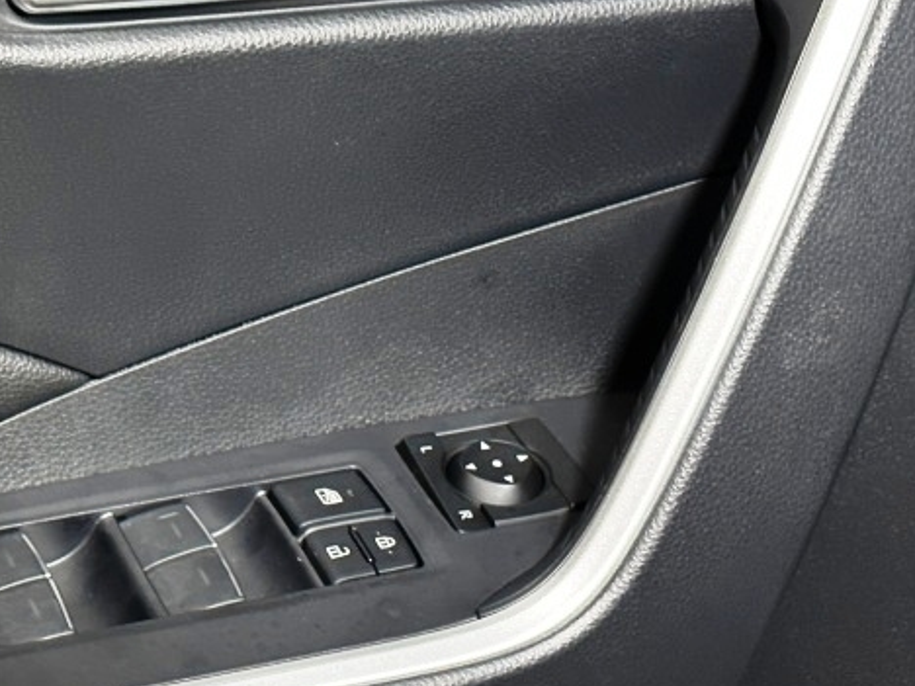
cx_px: 188
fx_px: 2775
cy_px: 182
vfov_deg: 14.0
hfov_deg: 18.6
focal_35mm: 105
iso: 320
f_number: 1.78
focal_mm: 6.86
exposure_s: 1/40
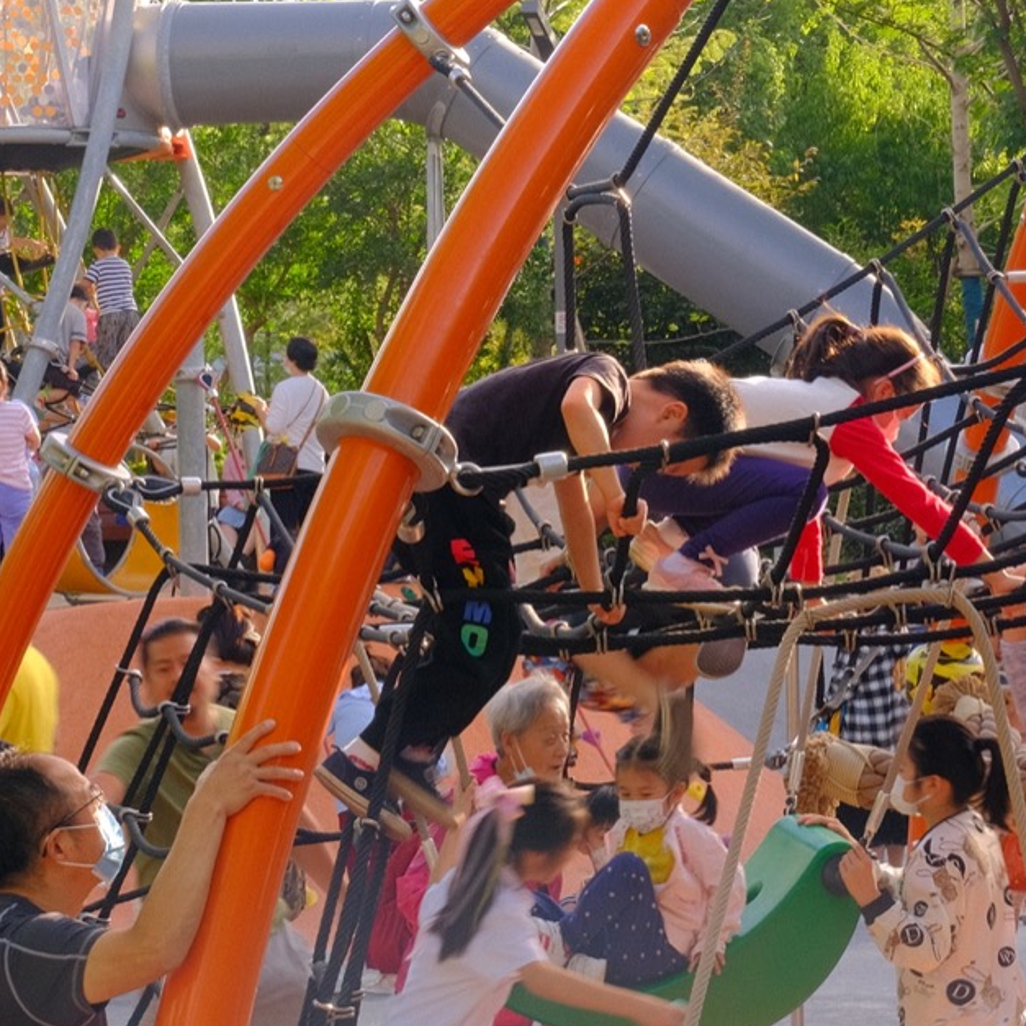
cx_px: 628
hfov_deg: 16.4
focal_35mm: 106
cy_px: 601
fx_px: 3555
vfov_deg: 16.4
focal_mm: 30.8
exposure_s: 1/30
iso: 400
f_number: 10
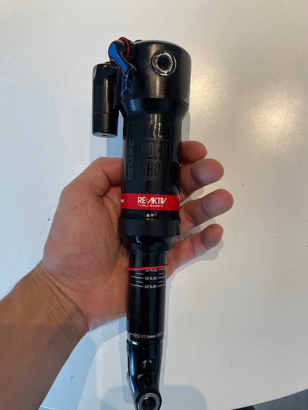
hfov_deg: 51.4
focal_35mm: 27
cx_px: 159
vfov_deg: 65.3
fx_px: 320
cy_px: 208
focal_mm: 4.2
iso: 64
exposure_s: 1/60
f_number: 1.6
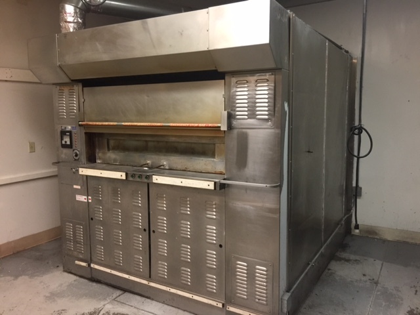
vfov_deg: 48.2
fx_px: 352
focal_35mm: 29
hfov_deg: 61.7
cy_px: 158
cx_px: 210
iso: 125
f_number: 2.2
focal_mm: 4.15
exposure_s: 1/15
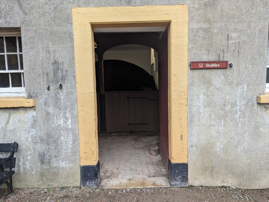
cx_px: 134
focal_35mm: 24
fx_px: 187
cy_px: 101
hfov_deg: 71.5
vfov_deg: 56.9
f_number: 1.85
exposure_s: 1/196
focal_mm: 6.81
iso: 47
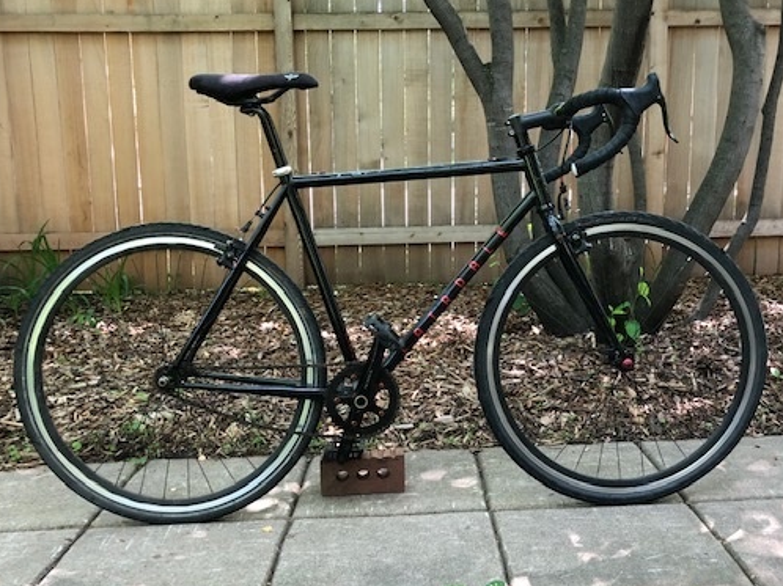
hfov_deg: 51.1
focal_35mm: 36
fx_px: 814
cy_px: 292
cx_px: 461
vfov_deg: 39.6
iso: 25
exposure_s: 1/30
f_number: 1.8
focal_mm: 4
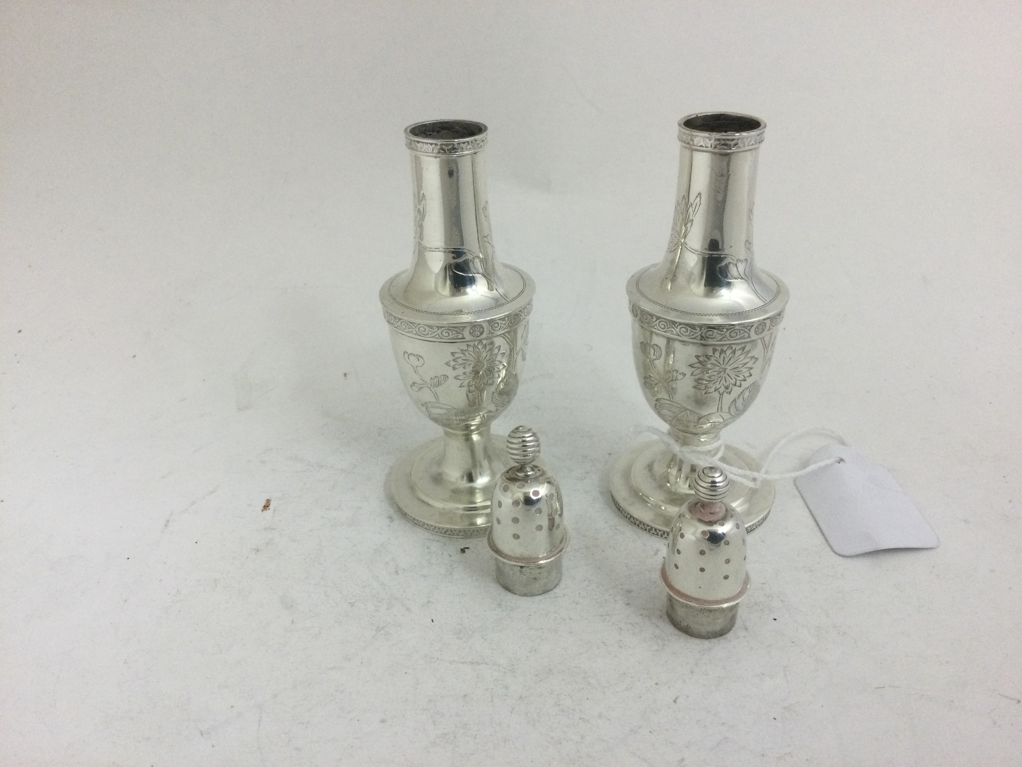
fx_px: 915
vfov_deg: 45.4
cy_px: 384
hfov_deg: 58.4
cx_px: 511
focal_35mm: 31
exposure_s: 1/33
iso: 50
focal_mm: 3.3
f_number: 2.4
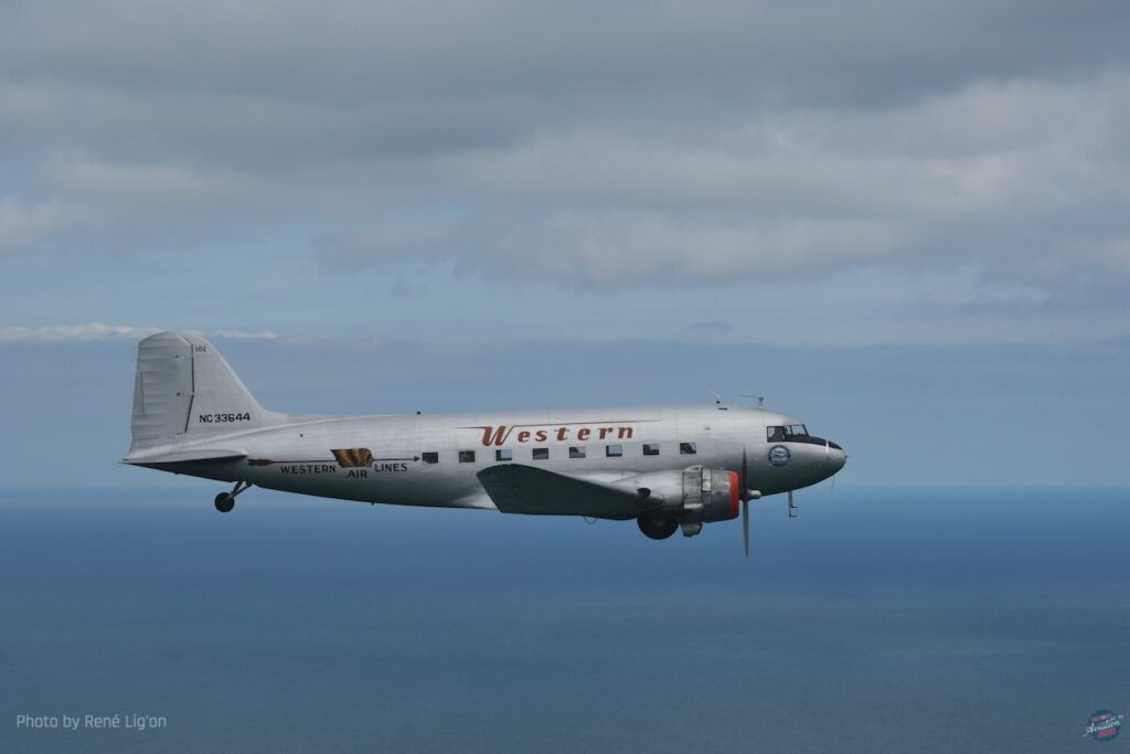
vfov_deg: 10.6
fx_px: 4081
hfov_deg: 15.8
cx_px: 565
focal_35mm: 130
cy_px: 377
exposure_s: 1/160
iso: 160
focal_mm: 130
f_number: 18
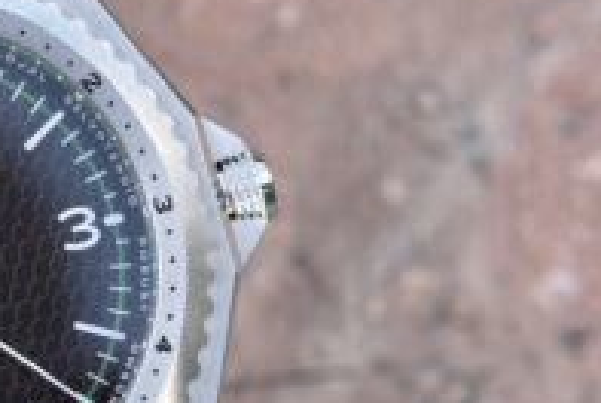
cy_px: 296
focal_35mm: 219
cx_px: -101
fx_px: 3662
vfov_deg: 6.3
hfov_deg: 9.3
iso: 140
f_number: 5.6
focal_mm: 60
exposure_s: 1/80
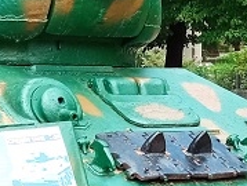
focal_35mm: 163
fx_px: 1165
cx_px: 184
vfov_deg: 9.1
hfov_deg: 12.1
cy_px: 110
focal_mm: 3.79
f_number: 2.2
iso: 115
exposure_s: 1/260
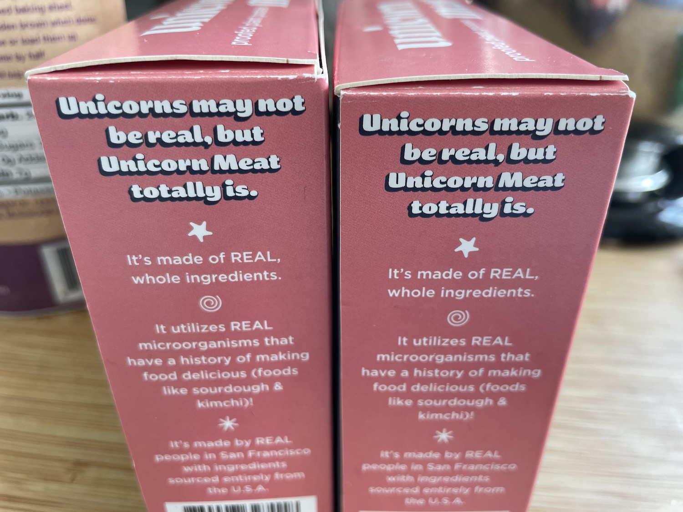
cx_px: 342
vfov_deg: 53.1
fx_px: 513
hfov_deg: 67.3
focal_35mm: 26
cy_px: 256
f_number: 1.6
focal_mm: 4.2
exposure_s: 1/121
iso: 80
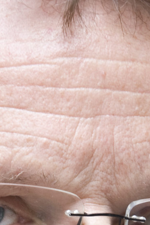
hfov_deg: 4.5
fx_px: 1902
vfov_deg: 6.6
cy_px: 391
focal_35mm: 304
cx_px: 6
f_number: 6.3
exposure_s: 1/60
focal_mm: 66
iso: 500
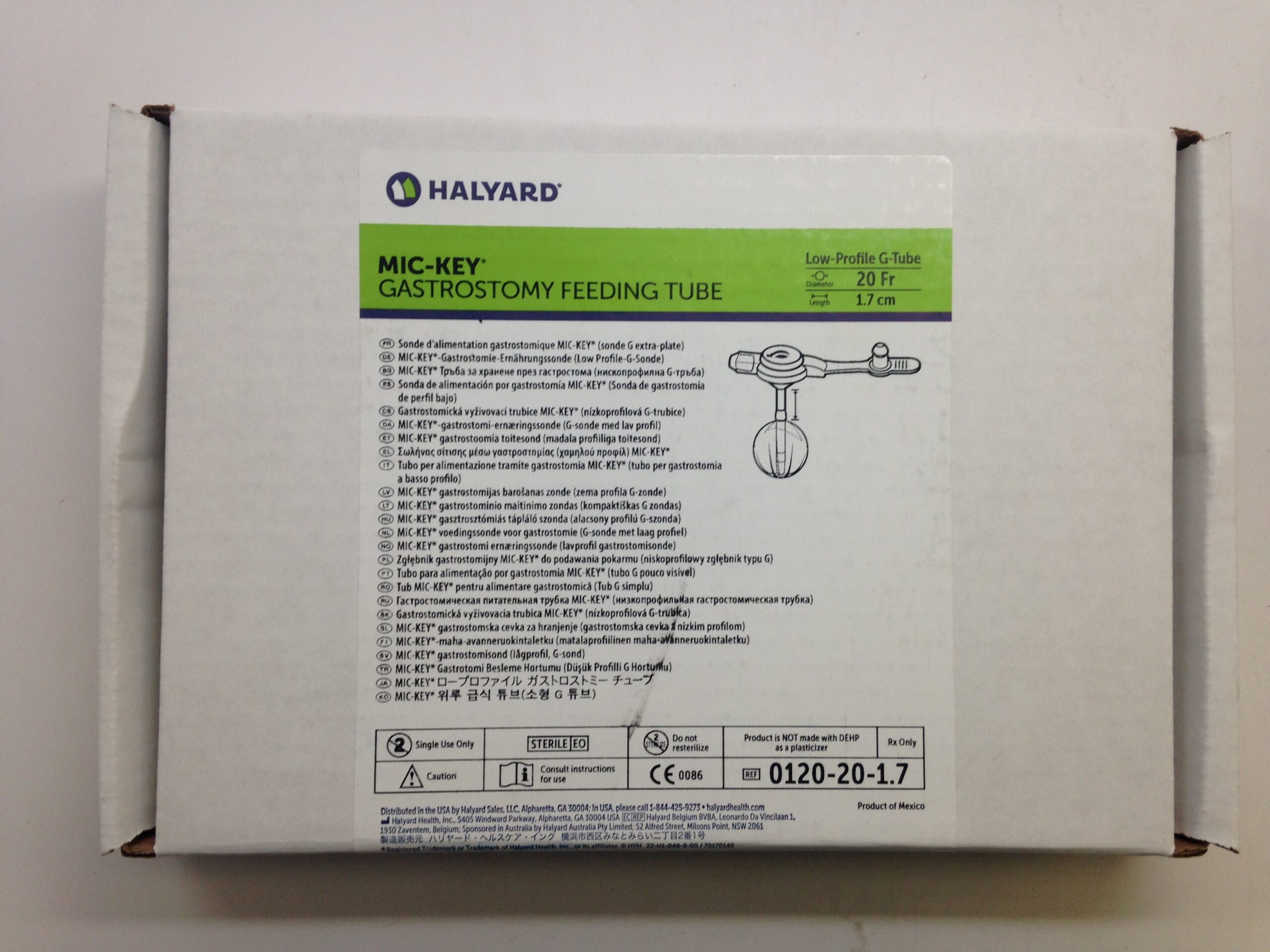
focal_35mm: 33
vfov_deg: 42.9
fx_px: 1211
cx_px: 635
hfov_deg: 55.4
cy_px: 476
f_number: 2.4
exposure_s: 1/60
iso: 50
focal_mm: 4.12
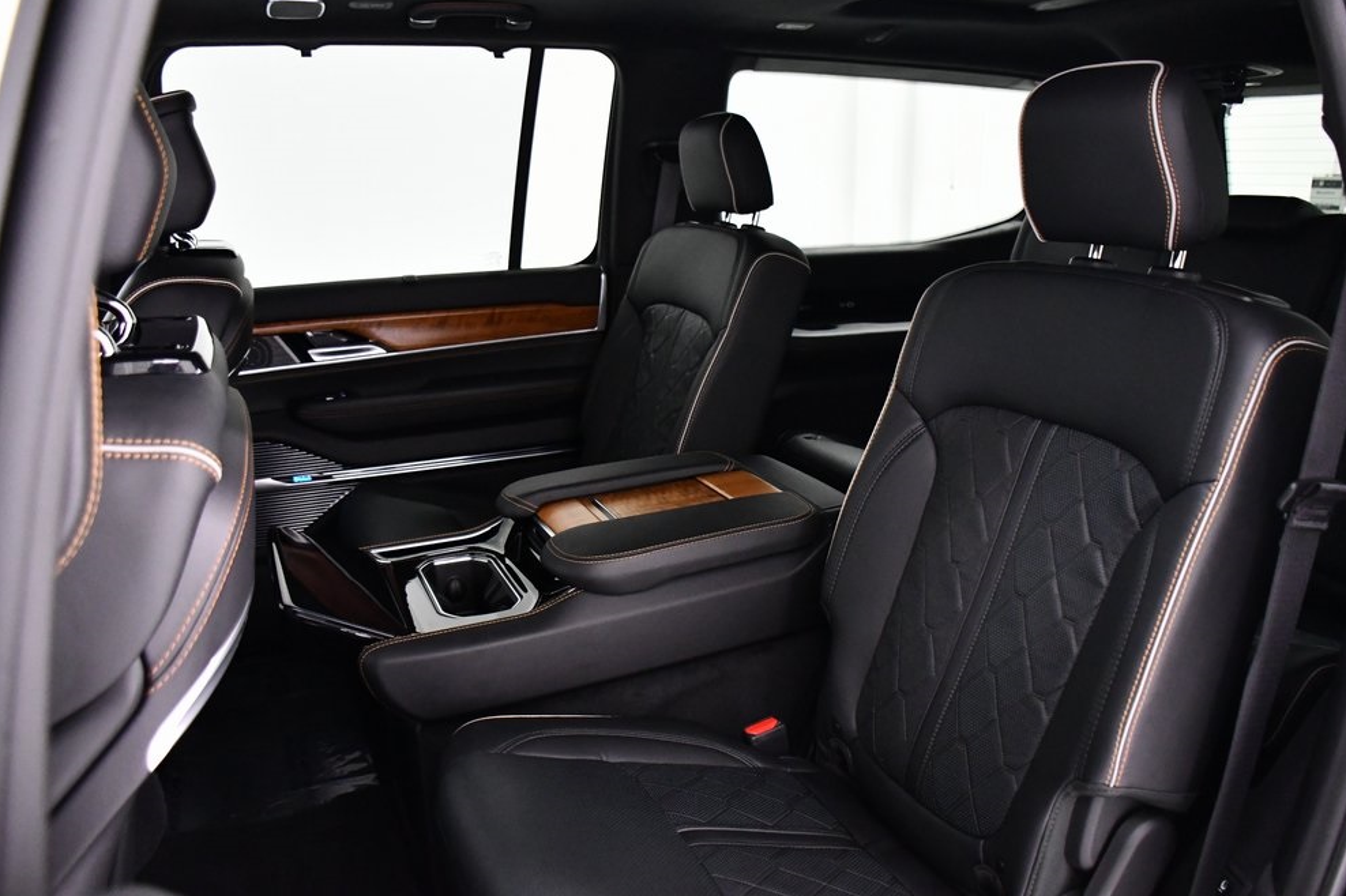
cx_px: 674
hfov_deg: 65.5
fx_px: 1046
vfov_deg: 46.4
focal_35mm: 28
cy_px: 435
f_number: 3.5
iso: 5000
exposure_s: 1/60
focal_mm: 18
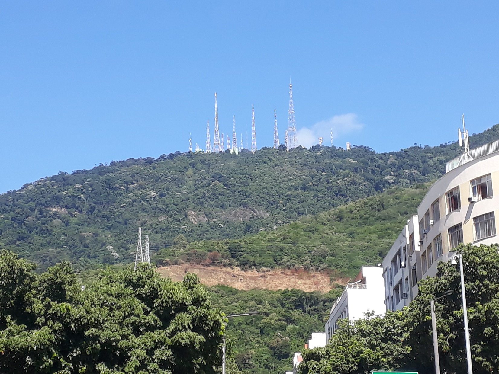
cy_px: 187
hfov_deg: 65.3
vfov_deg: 51.4
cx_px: 250
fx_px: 389
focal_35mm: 27
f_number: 1.9
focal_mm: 3.6
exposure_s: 1/644
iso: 40
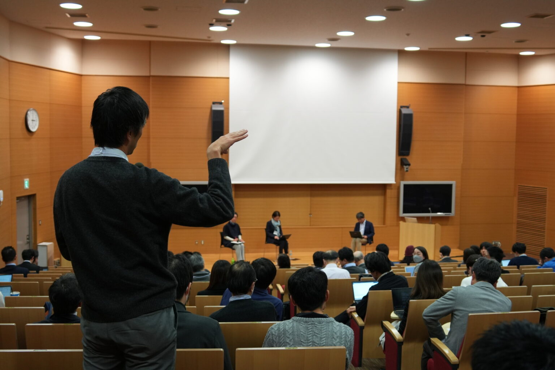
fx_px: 647
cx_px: 278
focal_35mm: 42
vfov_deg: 31.9
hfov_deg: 46.4
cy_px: 185
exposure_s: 1/160
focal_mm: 28
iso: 1000
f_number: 4
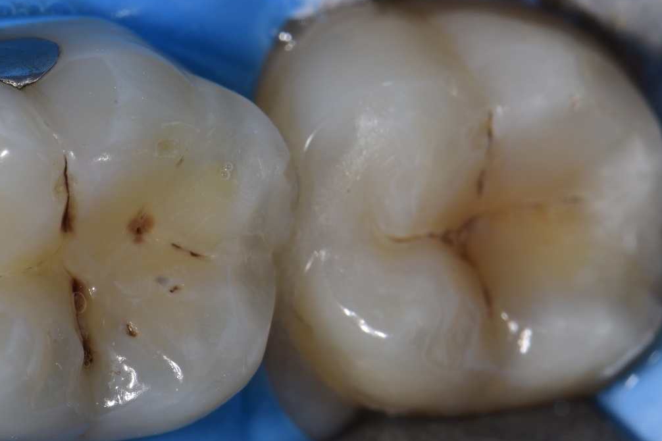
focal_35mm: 211
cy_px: 235
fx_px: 3879
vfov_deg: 6.5
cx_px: 250
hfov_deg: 9.8
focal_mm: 105
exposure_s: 1/160
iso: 200
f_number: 32
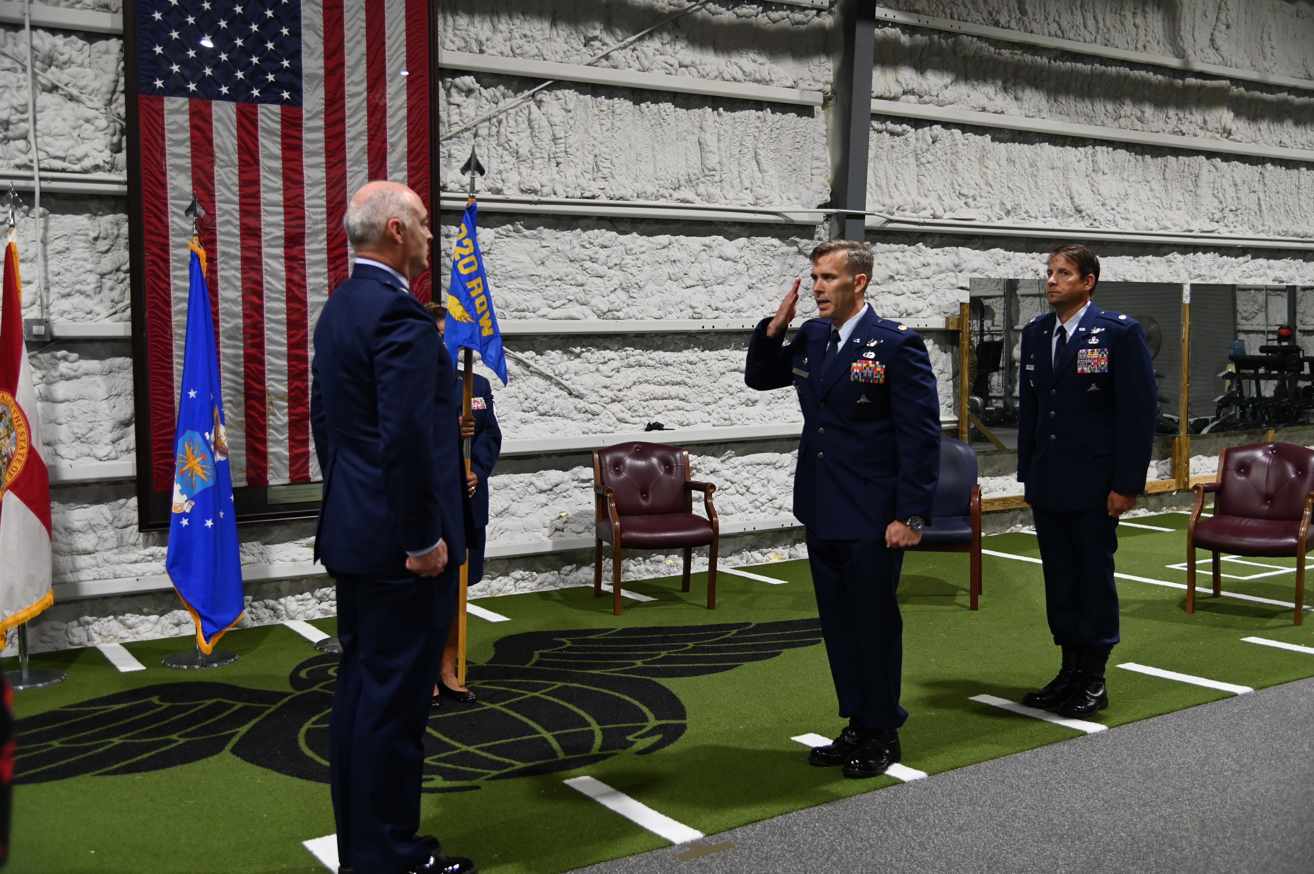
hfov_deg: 54.5
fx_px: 1277
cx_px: 657
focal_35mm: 35
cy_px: 437
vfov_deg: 37.8
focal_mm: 35
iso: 1250
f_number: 4
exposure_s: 1/125
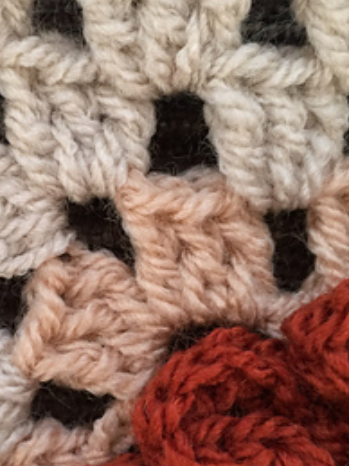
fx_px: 753
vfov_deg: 34.3
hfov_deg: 25.5
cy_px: 277
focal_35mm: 56
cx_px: 57
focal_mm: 4.15
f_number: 2.2
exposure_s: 1/17
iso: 50
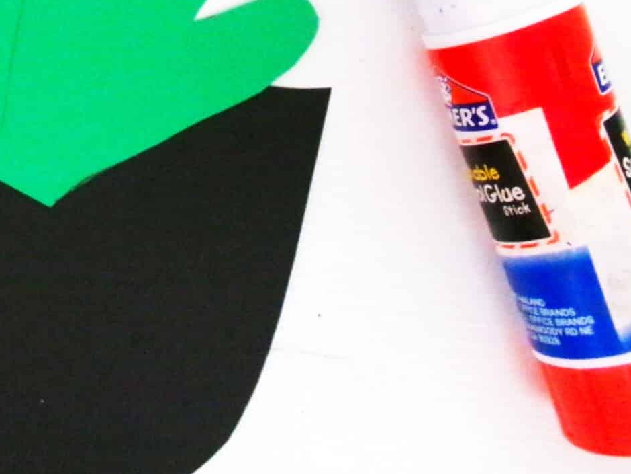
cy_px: 47
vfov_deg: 23.4
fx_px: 1112
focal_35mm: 61
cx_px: 5
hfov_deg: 29.6
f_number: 3.9
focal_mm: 5.1
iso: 800
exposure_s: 1/7
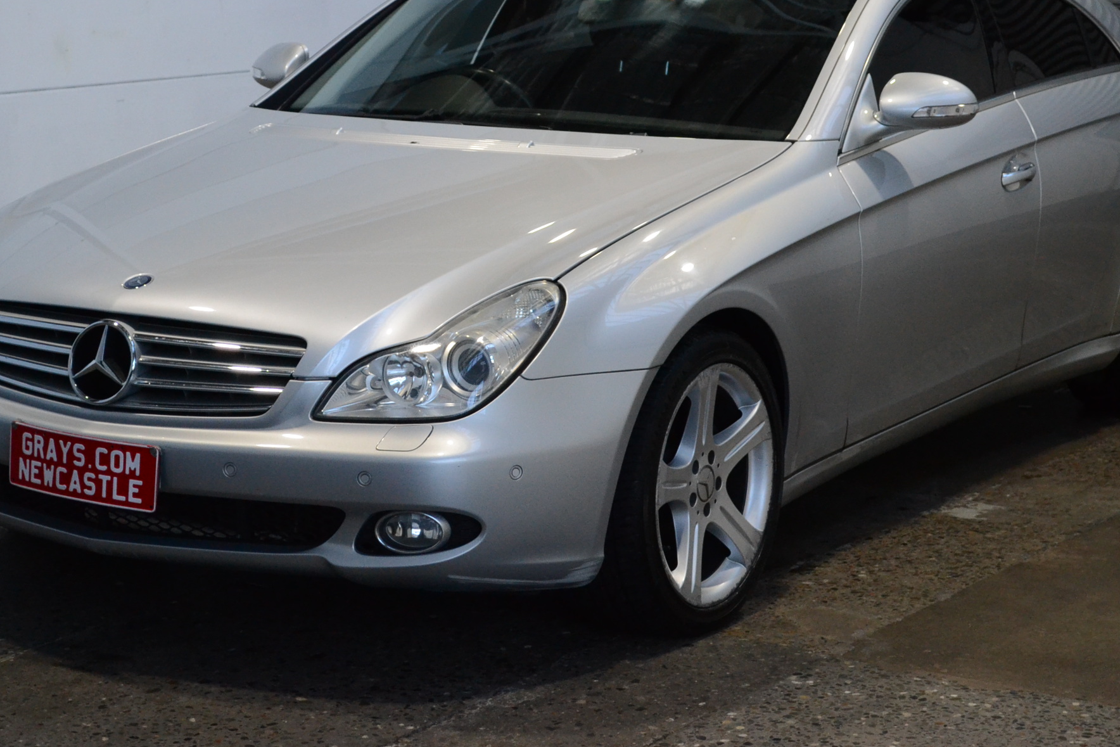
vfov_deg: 15.9
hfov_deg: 23.6
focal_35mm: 86
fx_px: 2676
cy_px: 265
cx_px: 542
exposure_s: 1/320
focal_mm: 44
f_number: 5.3
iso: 1600
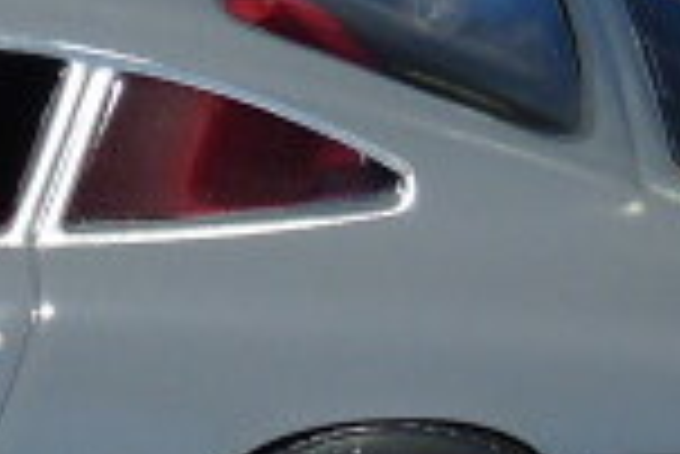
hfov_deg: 5.4
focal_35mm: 375
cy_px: 229
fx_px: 7090
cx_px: -306
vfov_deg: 3.7
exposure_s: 1/30
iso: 100
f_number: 4
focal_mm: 8.7
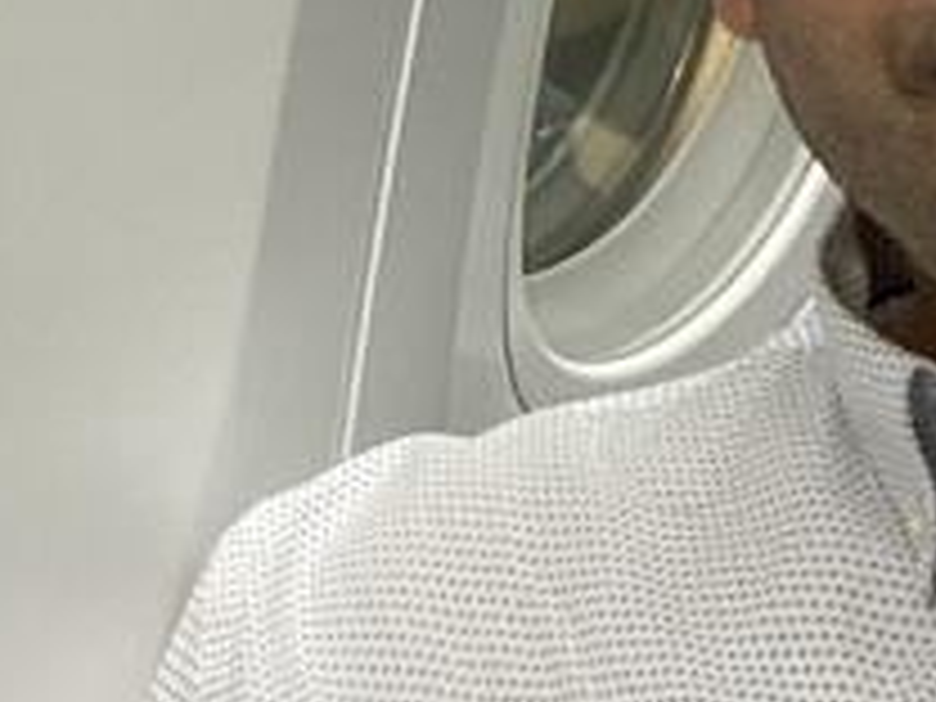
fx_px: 2812
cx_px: 256
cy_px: 61
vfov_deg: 14.1
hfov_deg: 18.8
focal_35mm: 104
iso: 640
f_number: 2.2
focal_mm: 2.71
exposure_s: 1/28
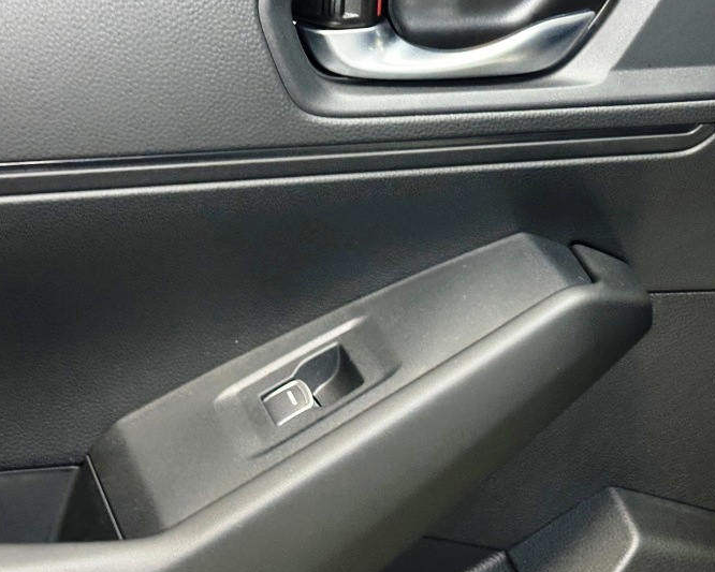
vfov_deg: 21.2
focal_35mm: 72
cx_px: 454
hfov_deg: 26.3
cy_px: 239
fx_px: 1524
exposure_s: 1/30
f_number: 1.78
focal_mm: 6.86
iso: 640
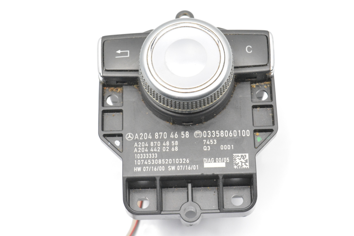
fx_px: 811
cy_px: 118
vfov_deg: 16.5
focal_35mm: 82
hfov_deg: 24.6
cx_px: 177
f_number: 10
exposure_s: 1/400
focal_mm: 55
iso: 6400
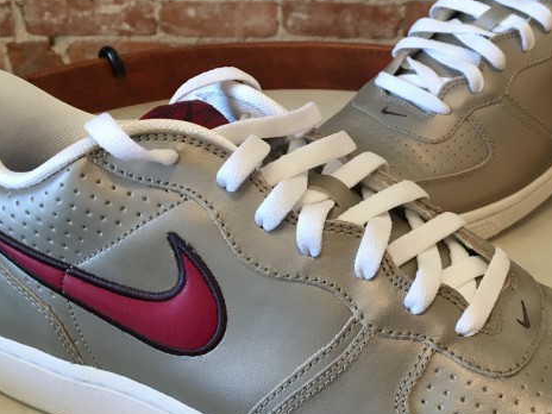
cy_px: 225
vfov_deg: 29.1
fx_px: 797
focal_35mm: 50
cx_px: 340
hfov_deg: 38.0
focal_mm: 4.15
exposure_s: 1/30
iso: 64
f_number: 2.2
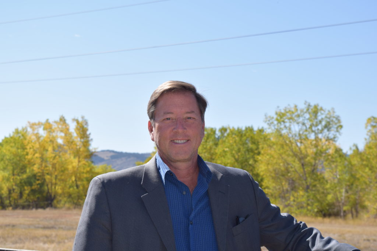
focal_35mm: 82
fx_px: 864
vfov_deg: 16.6
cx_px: 188
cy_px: 126
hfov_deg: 24.6
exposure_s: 1/200
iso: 100
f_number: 9
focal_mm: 55
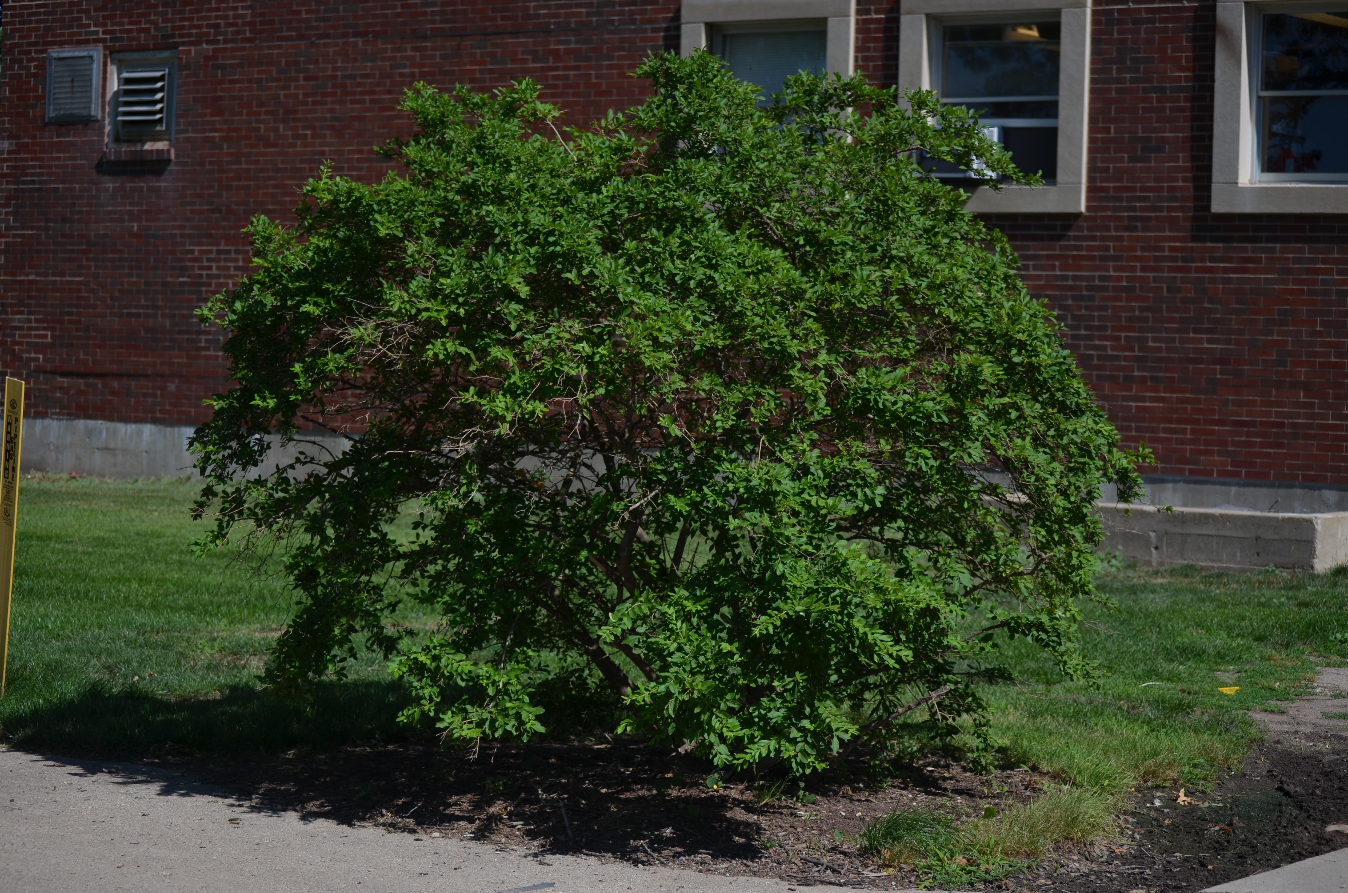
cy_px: 446
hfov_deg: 24.7
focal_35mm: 82
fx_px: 3083
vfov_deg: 16.5
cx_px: 674
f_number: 4
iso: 100
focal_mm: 55
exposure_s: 1/1600
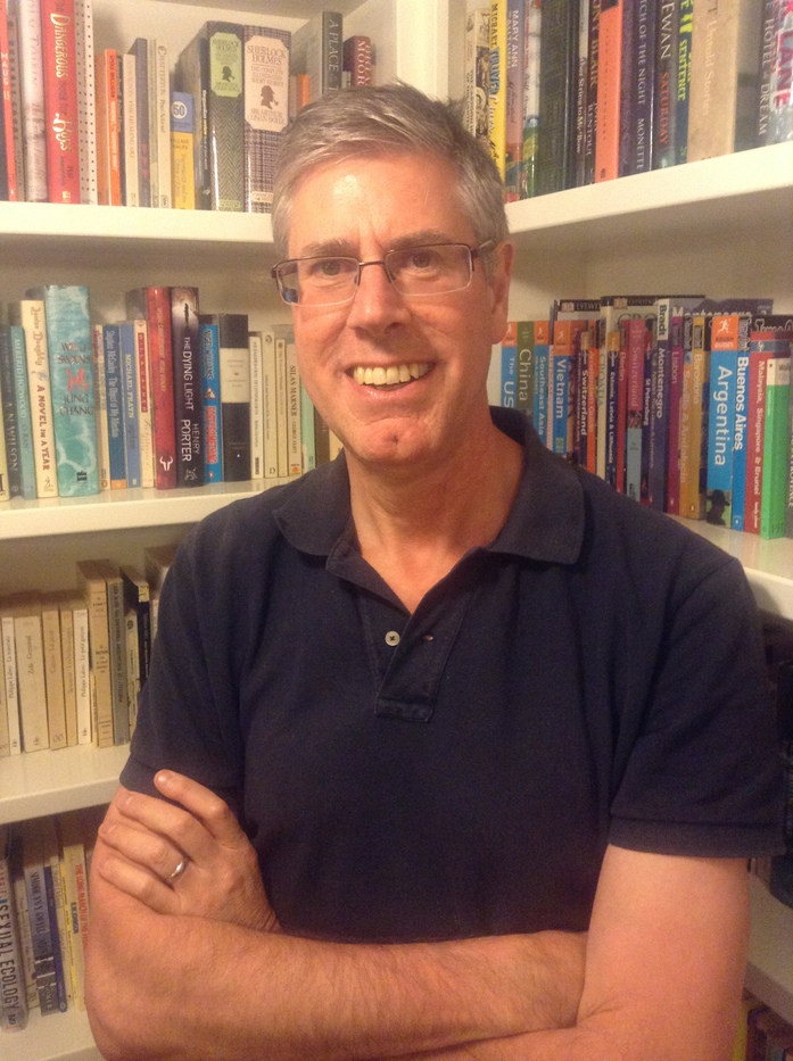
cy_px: 530
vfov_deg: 55.4
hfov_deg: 42.8
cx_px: 396
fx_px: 1011
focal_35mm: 33
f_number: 2.4
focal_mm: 3.3
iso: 200
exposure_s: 1/20
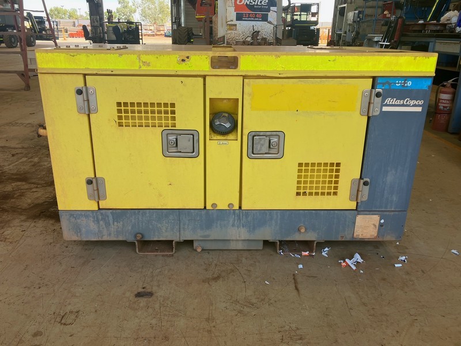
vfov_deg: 49.7
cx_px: 230
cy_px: 173
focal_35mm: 28
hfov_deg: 63.4
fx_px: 373
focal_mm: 3.99
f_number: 1.8
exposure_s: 1/173
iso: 25
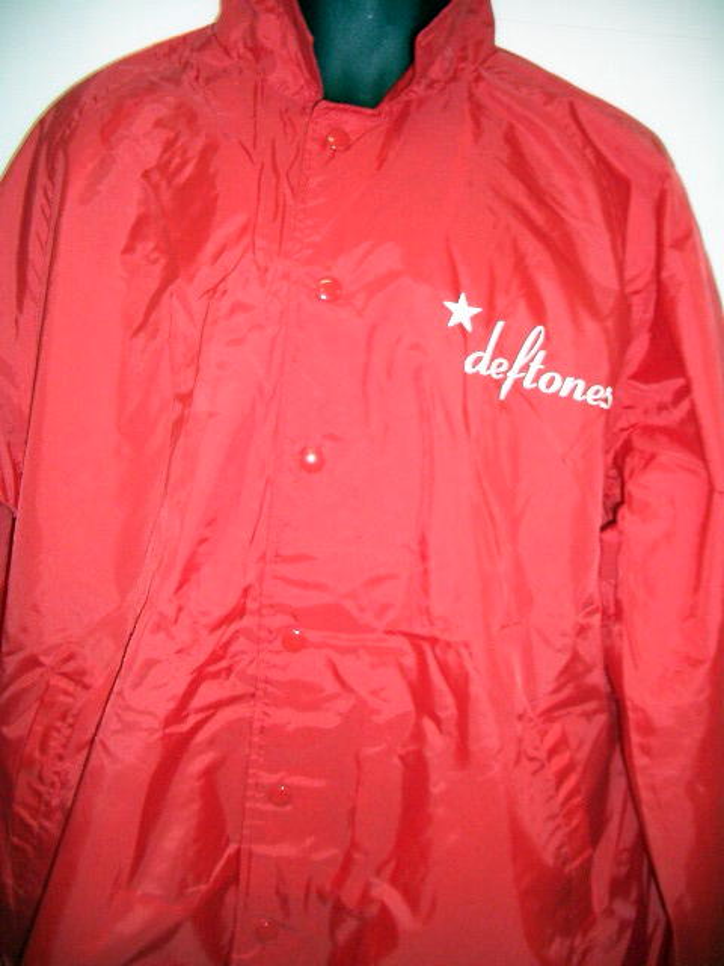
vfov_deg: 52.6
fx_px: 976
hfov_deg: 40.7
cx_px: 362
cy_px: 483
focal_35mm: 35
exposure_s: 1/60
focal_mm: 5.8
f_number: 2.6
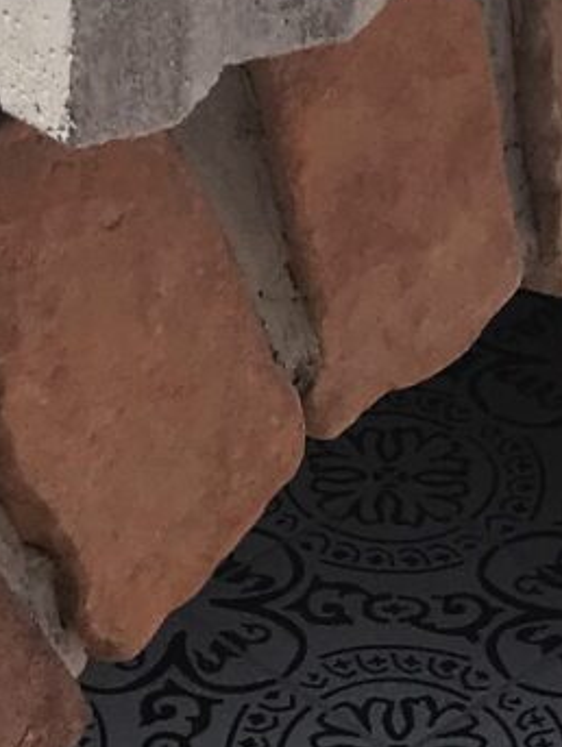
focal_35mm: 167
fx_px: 3608
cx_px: 63
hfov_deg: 8.9
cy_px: -799
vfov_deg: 10.7
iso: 20
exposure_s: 1/1916
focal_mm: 3.99
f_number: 1.8
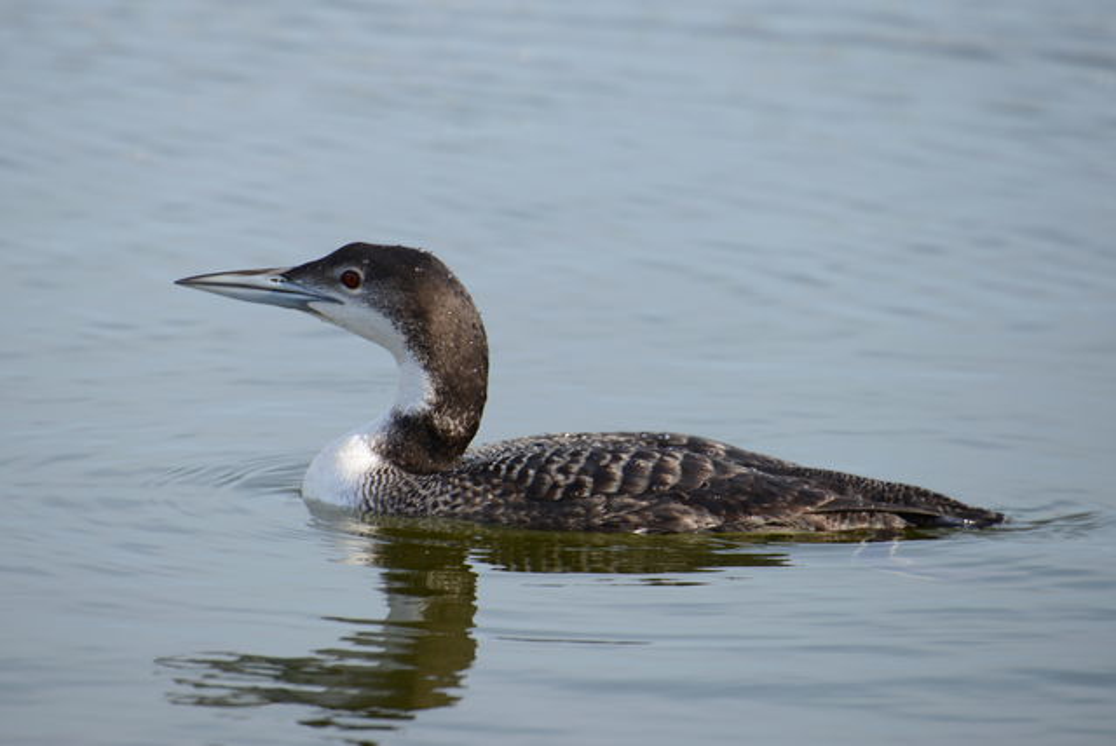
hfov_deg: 5.1
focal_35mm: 400
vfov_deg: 3.4
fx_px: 12411
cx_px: 558
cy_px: 373
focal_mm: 400
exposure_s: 1/250
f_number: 8
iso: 100
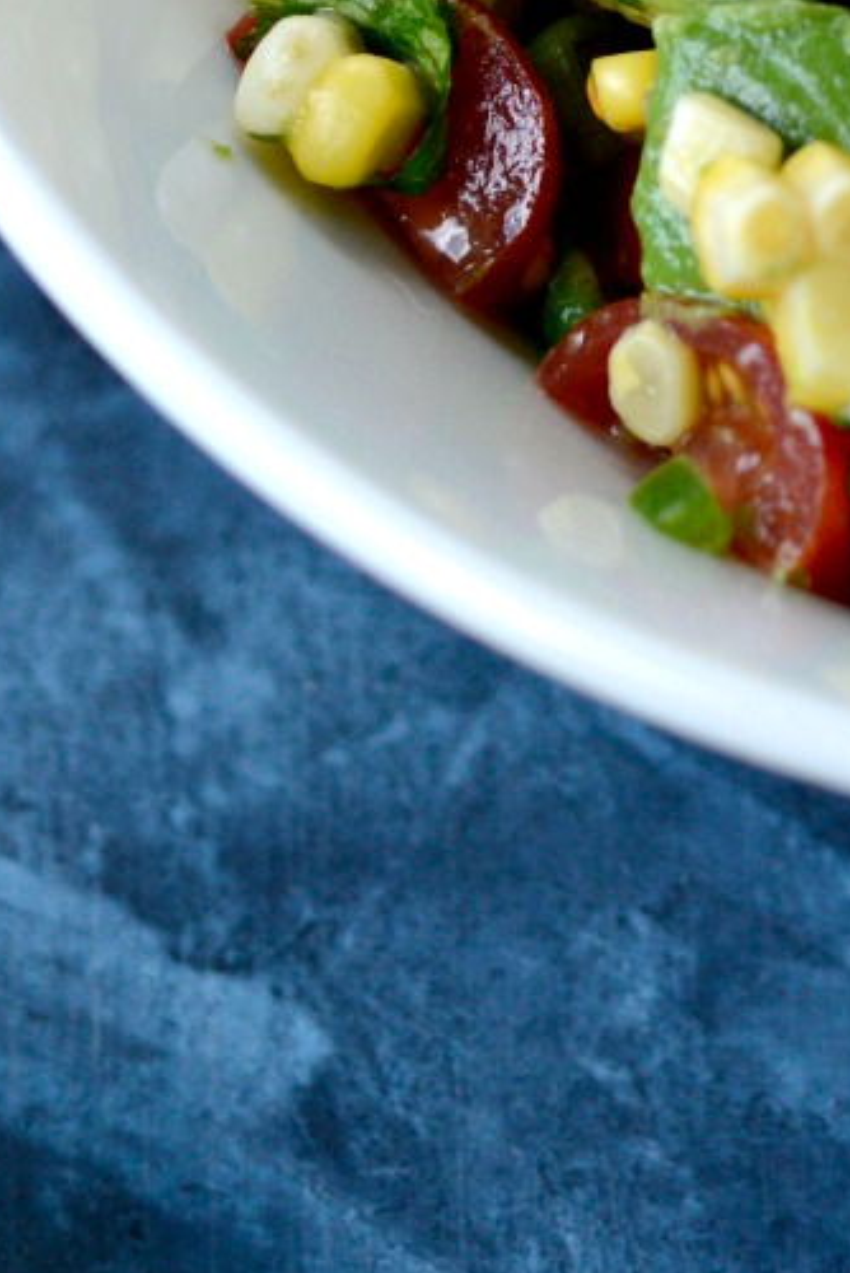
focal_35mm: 217
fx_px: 7674
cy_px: -396
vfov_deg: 9.3
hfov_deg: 6.3
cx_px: 915
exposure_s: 1/640
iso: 1000
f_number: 3.5
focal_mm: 50
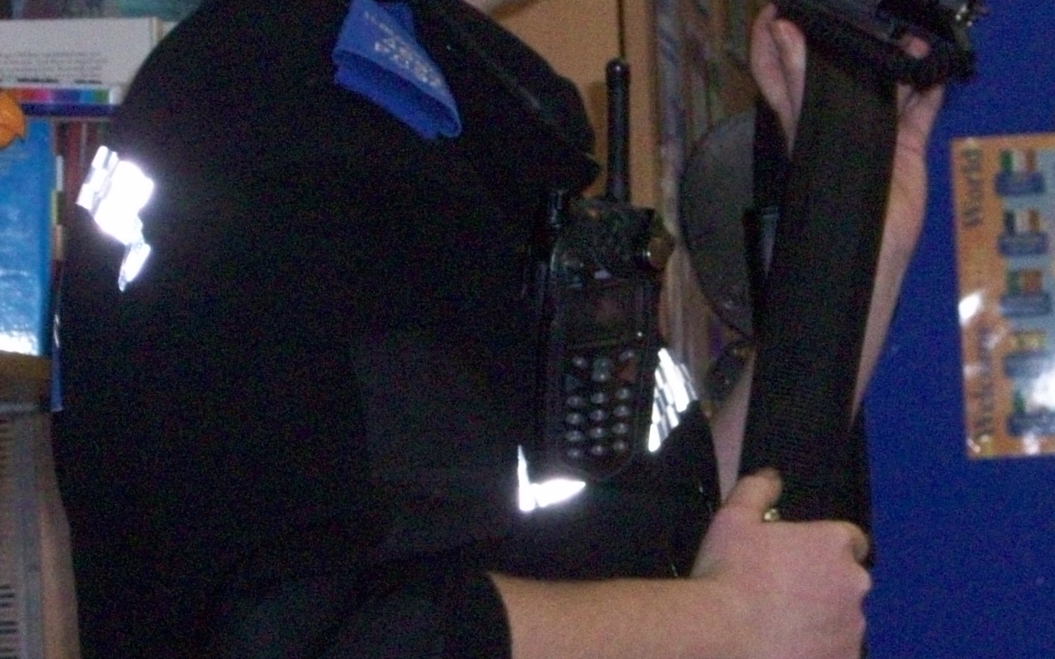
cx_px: 727
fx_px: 5118
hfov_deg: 11.8
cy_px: 247
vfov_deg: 7.4
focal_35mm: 178
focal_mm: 13.7
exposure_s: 1/83.1
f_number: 4.6
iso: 320
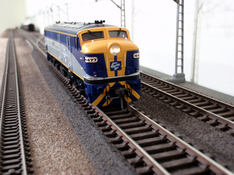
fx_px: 270
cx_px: 117
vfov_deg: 36.0
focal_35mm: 40
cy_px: 88
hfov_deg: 46.8
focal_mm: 7.25
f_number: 3.9
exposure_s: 1/3
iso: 64
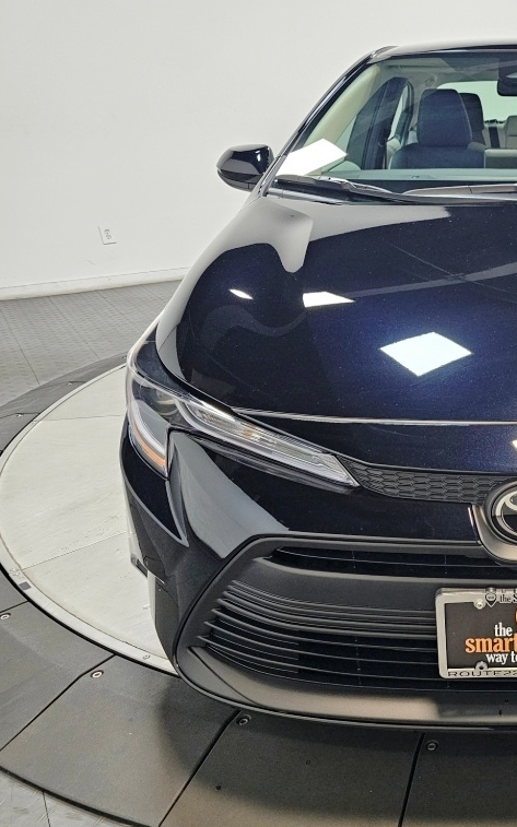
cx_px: 538
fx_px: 744
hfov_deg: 34.3
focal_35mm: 33
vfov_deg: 58.1
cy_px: 413
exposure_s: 1/60
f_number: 1.7
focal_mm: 6.3
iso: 800
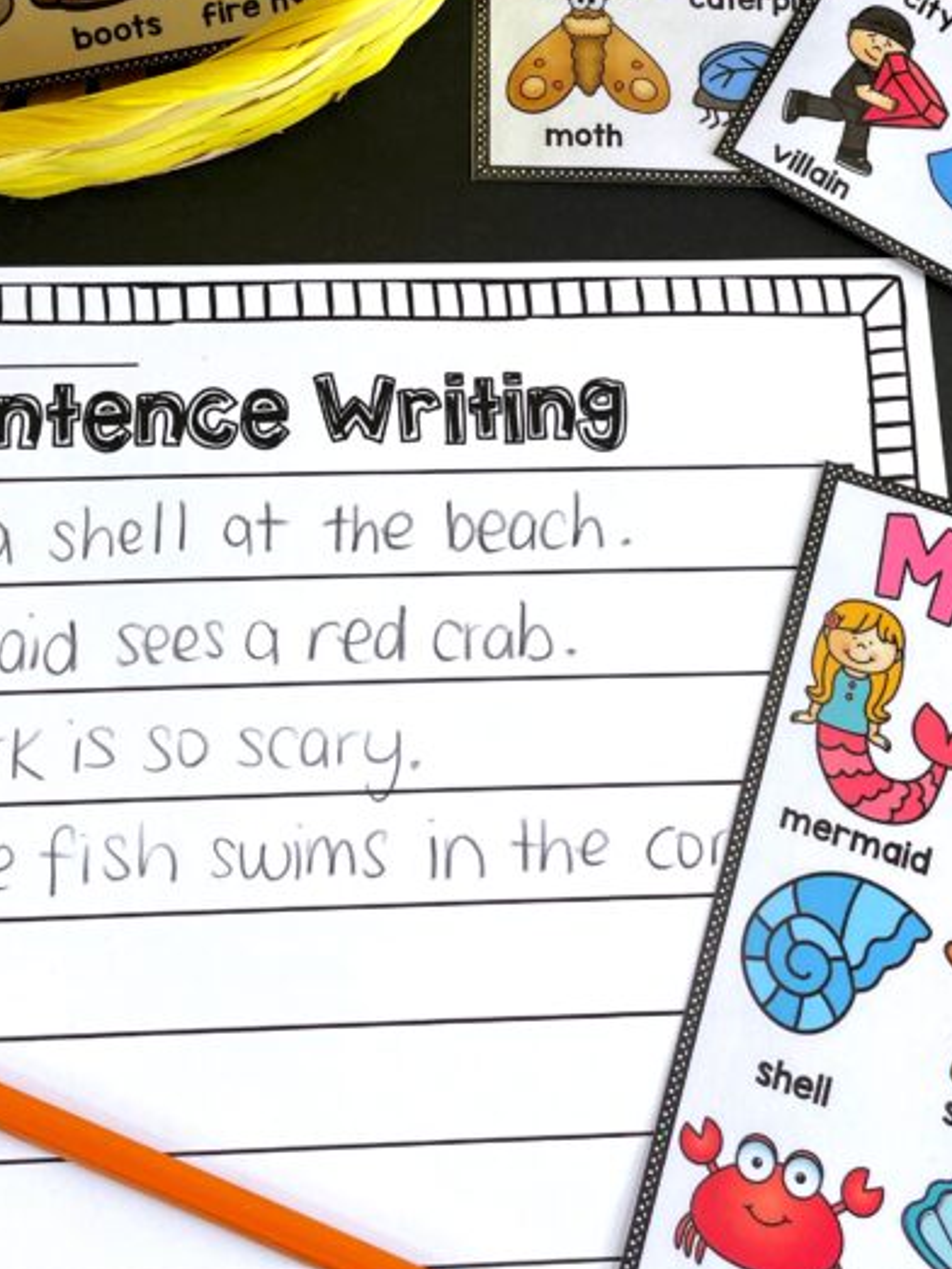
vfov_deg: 36.3
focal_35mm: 51
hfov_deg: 28.6
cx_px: 415
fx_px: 1869
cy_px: 275
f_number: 1.6
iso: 100
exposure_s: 1/100
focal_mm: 4.2
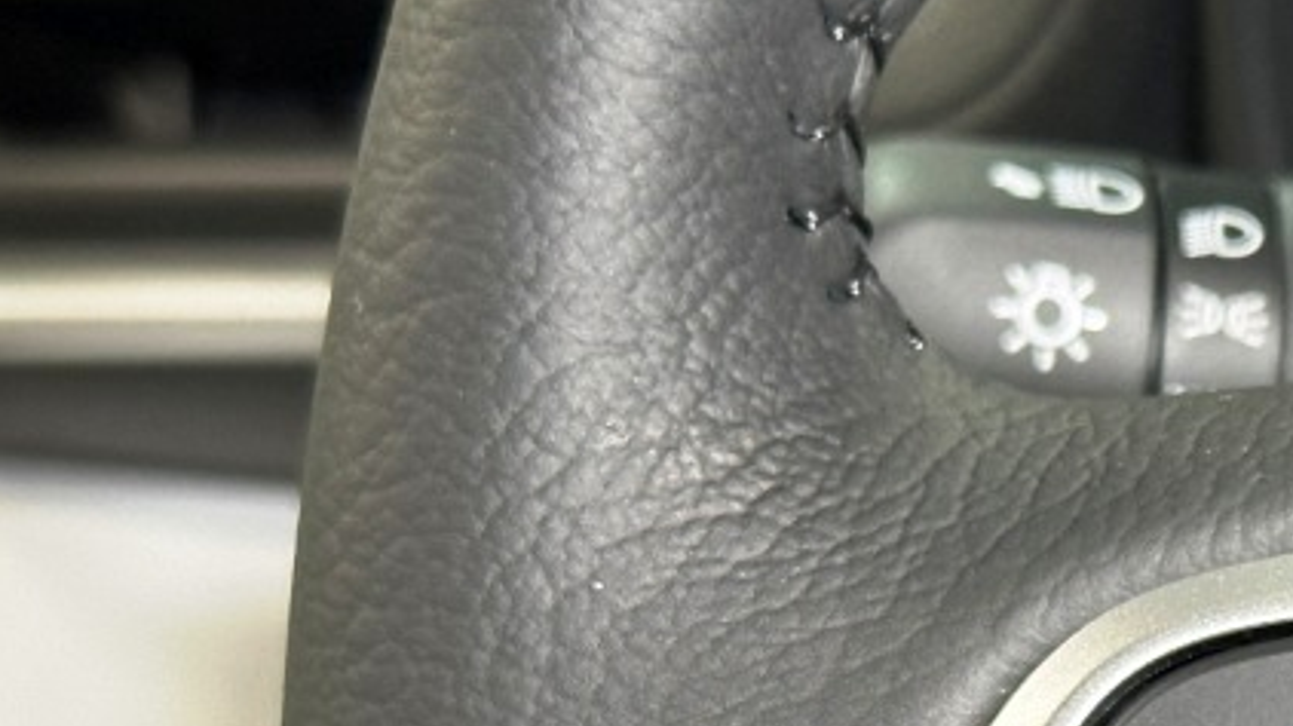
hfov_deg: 16.2
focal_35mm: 127
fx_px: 4353
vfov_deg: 9.4
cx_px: 1560
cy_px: 922
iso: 400
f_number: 1.78
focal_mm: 6.86
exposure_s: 1/40
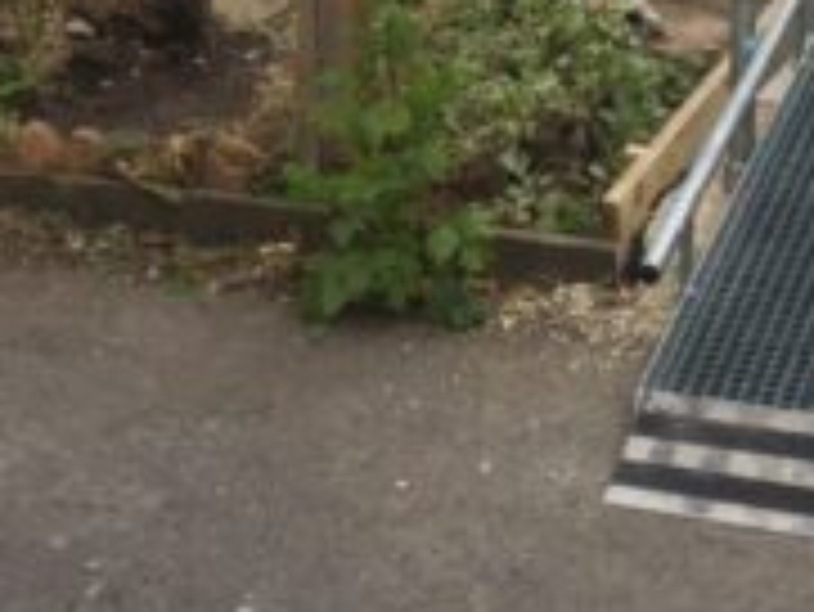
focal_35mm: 123
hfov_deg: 15.9
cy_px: -274
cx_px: 144
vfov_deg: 11.6
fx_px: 2894
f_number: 2.2
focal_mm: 4.15
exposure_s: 1/1068
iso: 32
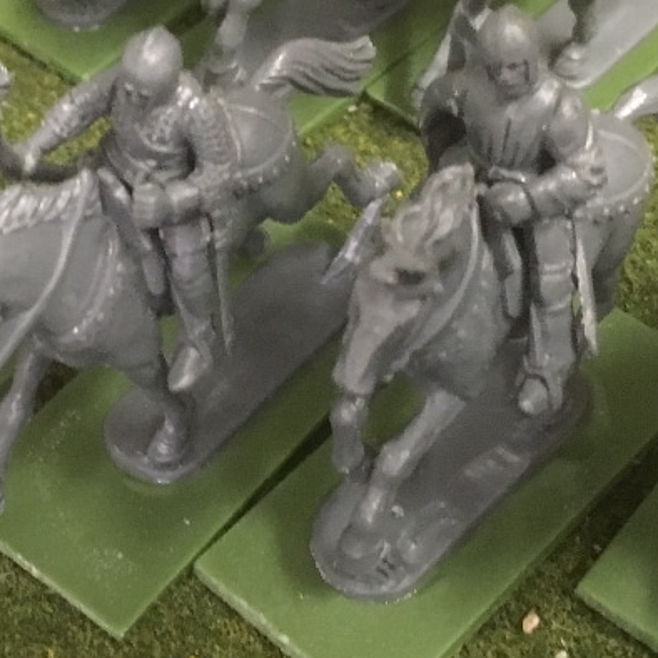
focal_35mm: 78
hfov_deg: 22.1
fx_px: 1677
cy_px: 124
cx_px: 197
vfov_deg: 21.9
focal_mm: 4.15
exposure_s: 1/17
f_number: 2.2
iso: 400
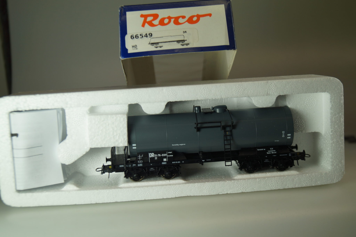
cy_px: 118
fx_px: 519
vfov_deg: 25.7
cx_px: 178
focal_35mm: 52
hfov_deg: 37.9
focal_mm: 35
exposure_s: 1/200
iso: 100
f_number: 5
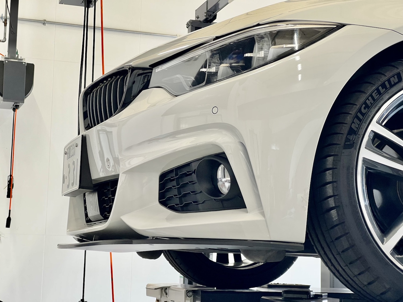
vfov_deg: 19.1
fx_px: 896
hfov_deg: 25.3
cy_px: 151
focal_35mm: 77
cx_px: 202
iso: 125
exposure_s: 1/99
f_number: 2.8
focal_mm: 9
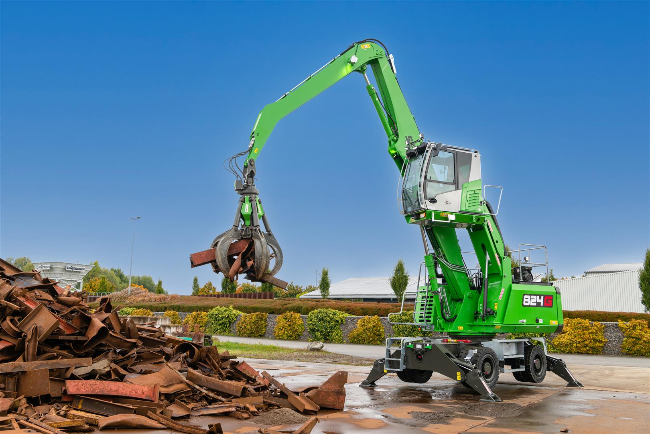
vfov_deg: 41.1
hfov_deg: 58.7
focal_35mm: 32
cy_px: 217
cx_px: 325
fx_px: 578
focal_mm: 32
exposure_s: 1/80
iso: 125
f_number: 10
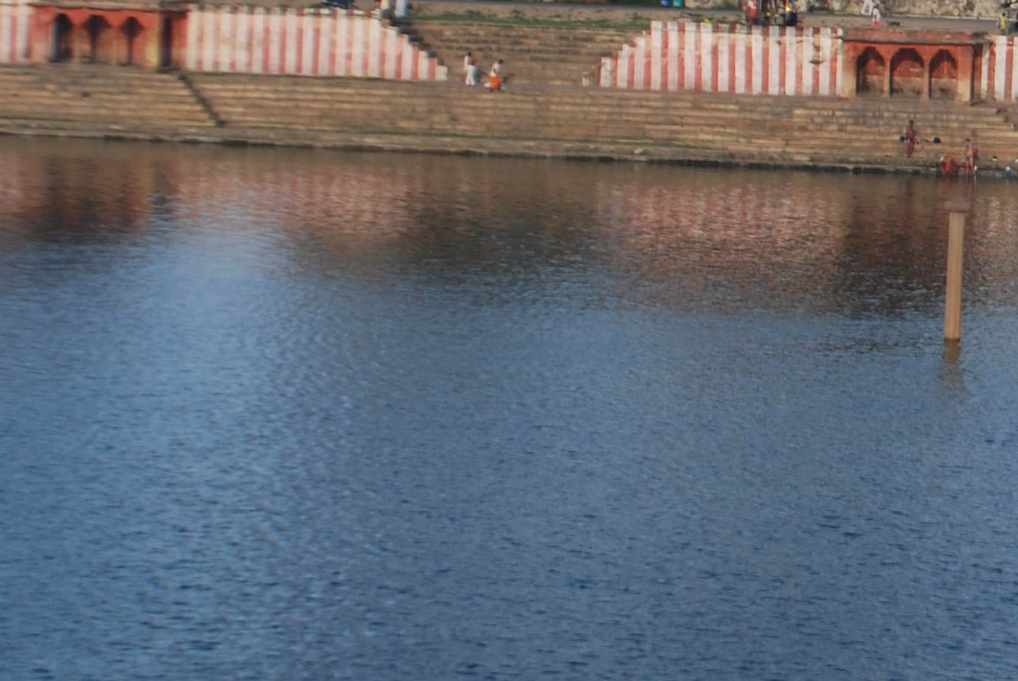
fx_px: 4077
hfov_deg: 13.6
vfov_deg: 9.5
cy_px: -14
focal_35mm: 144
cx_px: 1381
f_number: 7.1
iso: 100
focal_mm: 34
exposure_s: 1/200
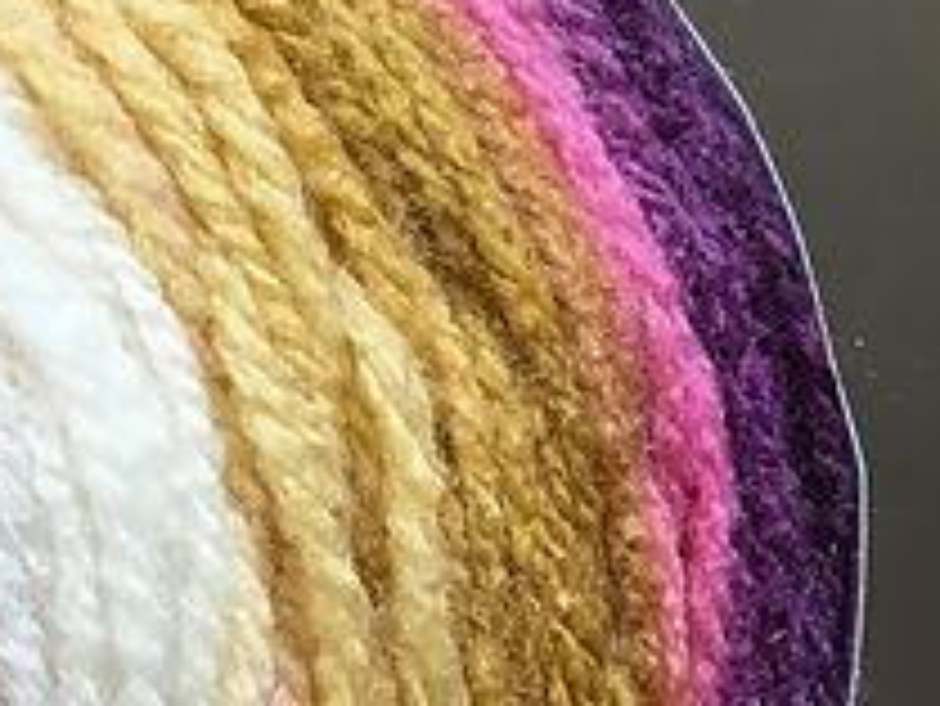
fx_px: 2581
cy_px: 706
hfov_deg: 18.7
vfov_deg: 15.3
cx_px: -382
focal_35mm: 95
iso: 25
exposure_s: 1/30
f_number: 2.4
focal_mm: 3.3
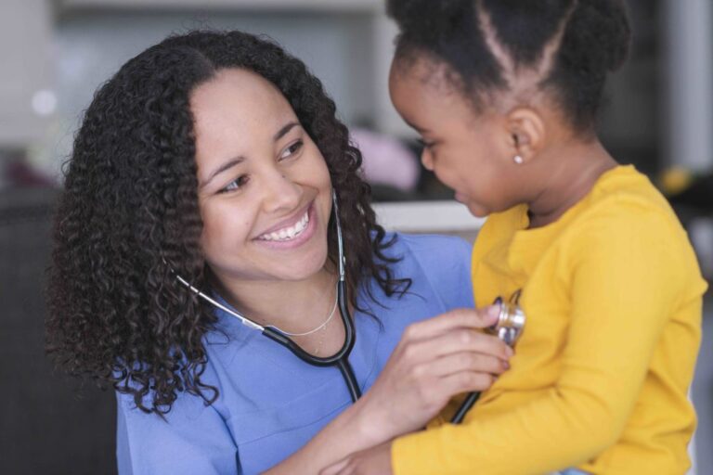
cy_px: 238
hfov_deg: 23.9
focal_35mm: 85
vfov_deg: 16.1
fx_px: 1683
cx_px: 356
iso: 1000
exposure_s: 1/250
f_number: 2.8
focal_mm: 85
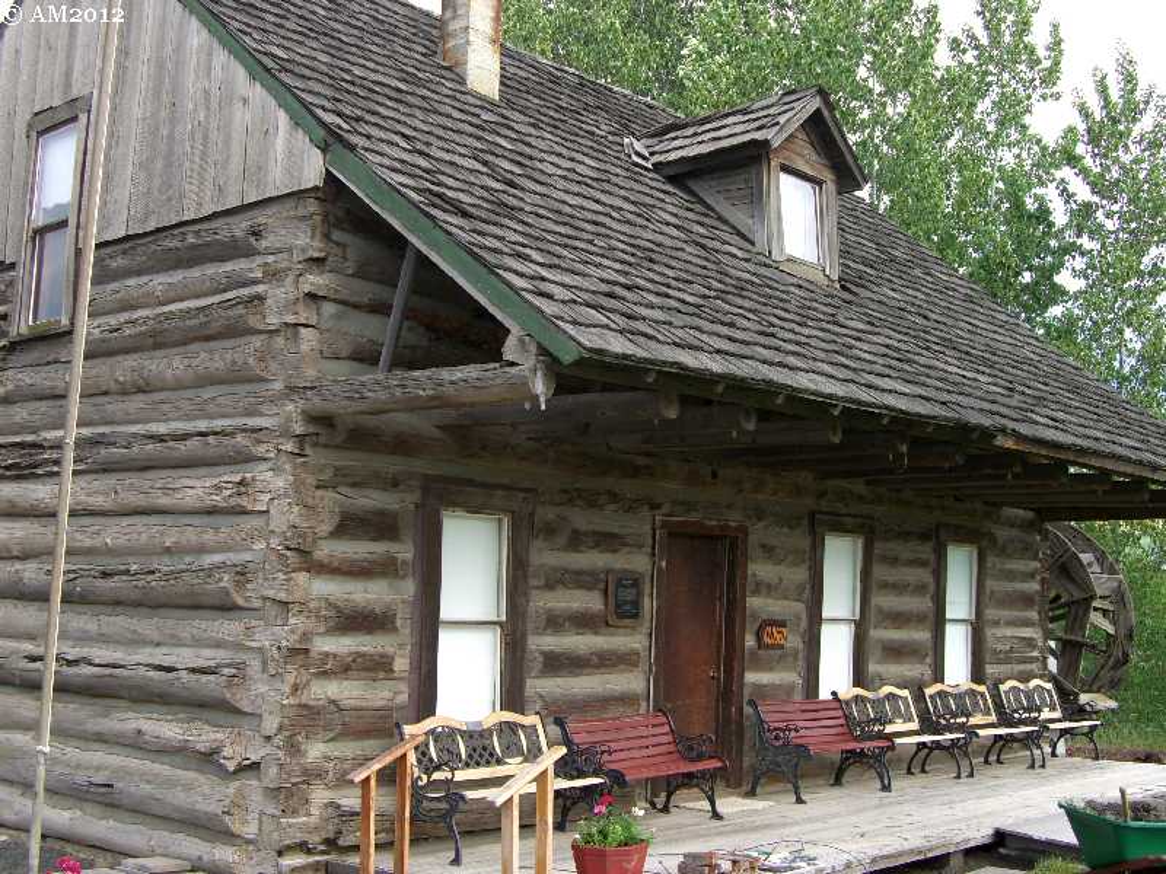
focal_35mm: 46
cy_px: 437
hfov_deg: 41.2
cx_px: 583
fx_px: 1549
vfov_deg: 31.5
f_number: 3.1
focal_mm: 9.6
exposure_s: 1/200
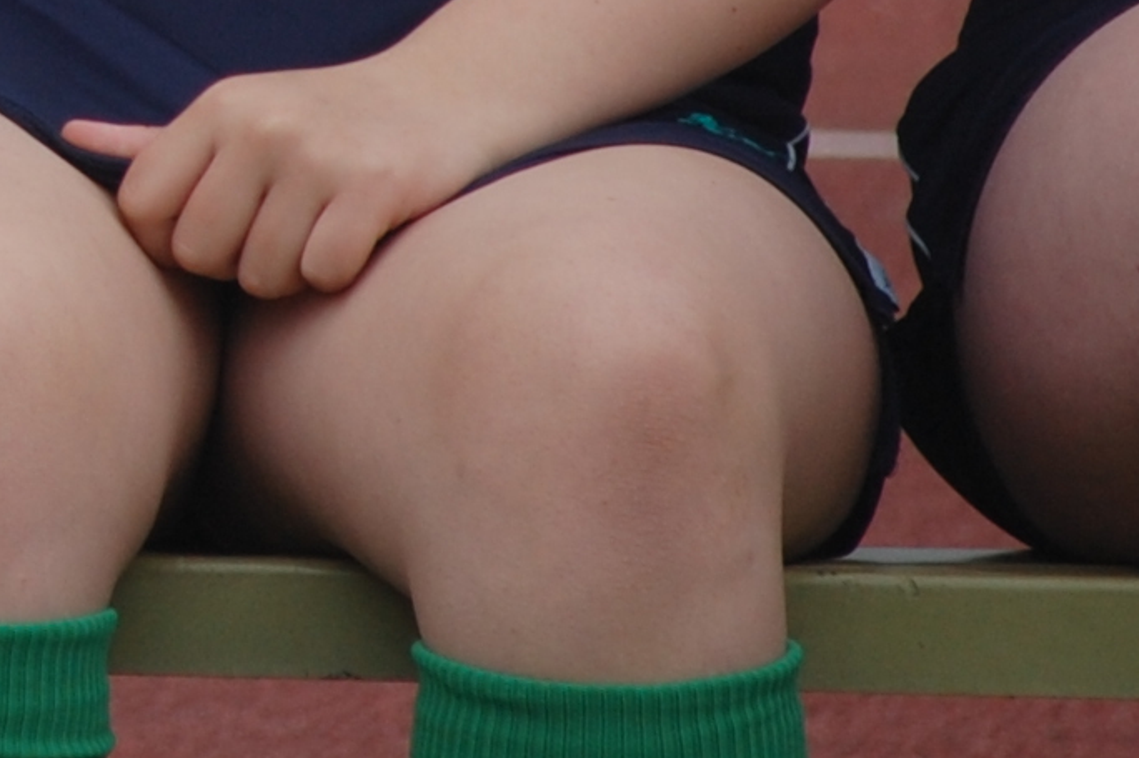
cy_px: -753
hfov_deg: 2.3
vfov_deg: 1.5
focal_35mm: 890
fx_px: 28144
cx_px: -964
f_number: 5
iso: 320
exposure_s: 1/500
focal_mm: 135
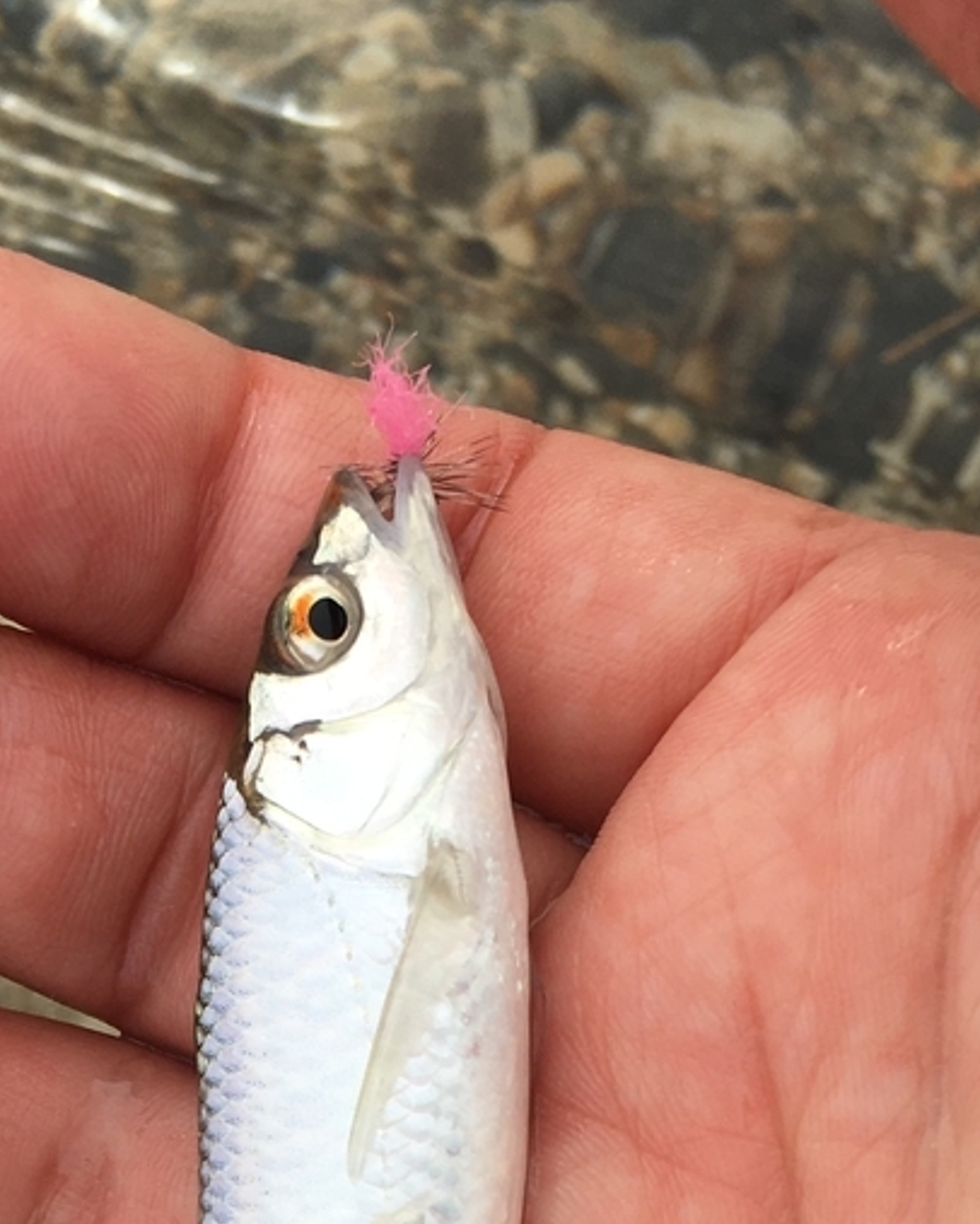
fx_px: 2428
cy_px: 1376
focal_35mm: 67
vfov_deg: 26.0
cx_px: 326
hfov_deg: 22.7
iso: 25
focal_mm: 4.15
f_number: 2.2
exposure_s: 1/732
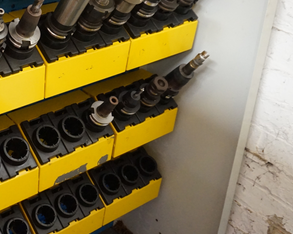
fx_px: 416
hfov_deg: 36.4
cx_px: 30
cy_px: 80
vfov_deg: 31.2
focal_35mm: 48
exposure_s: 1/20
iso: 3200
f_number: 3.5
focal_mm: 16
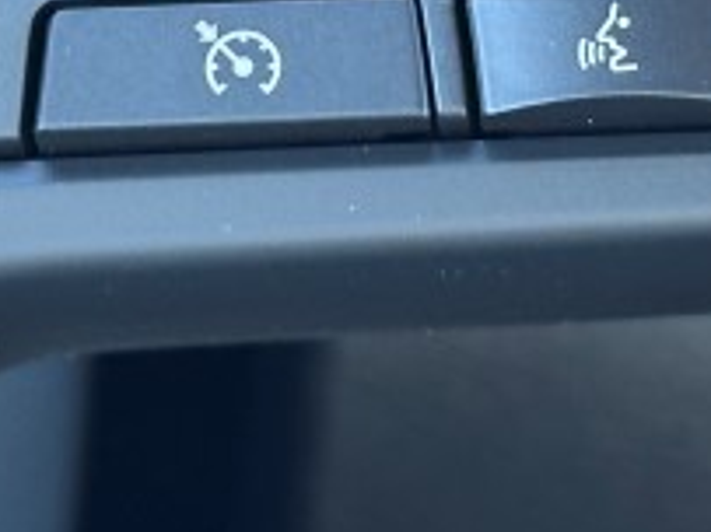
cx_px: 259
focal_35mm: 242
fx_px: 4968
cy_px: -122
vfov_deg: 6.1
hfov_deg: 8.2
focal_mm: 6.86
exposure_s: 1/60
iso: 125
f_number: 1.78
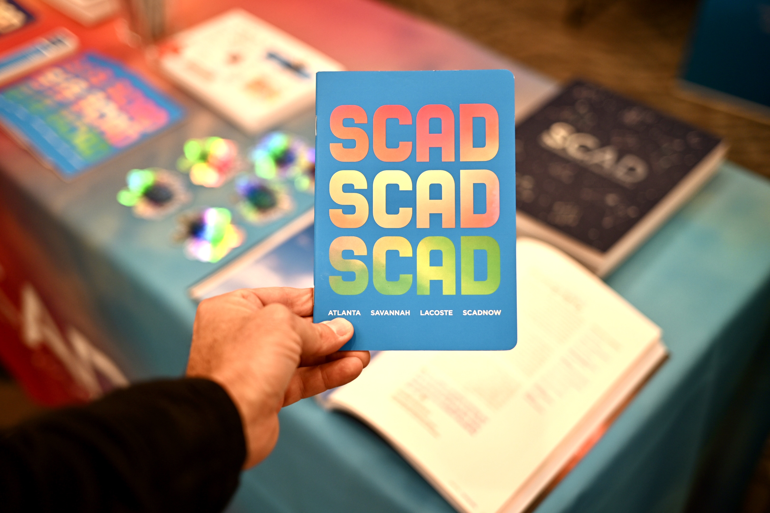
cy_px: 256
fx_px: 855
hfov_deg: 48.5
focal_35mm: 40
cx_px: 385
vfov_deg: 33.4
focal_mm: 40
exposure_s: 1/200
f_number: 2
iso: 400
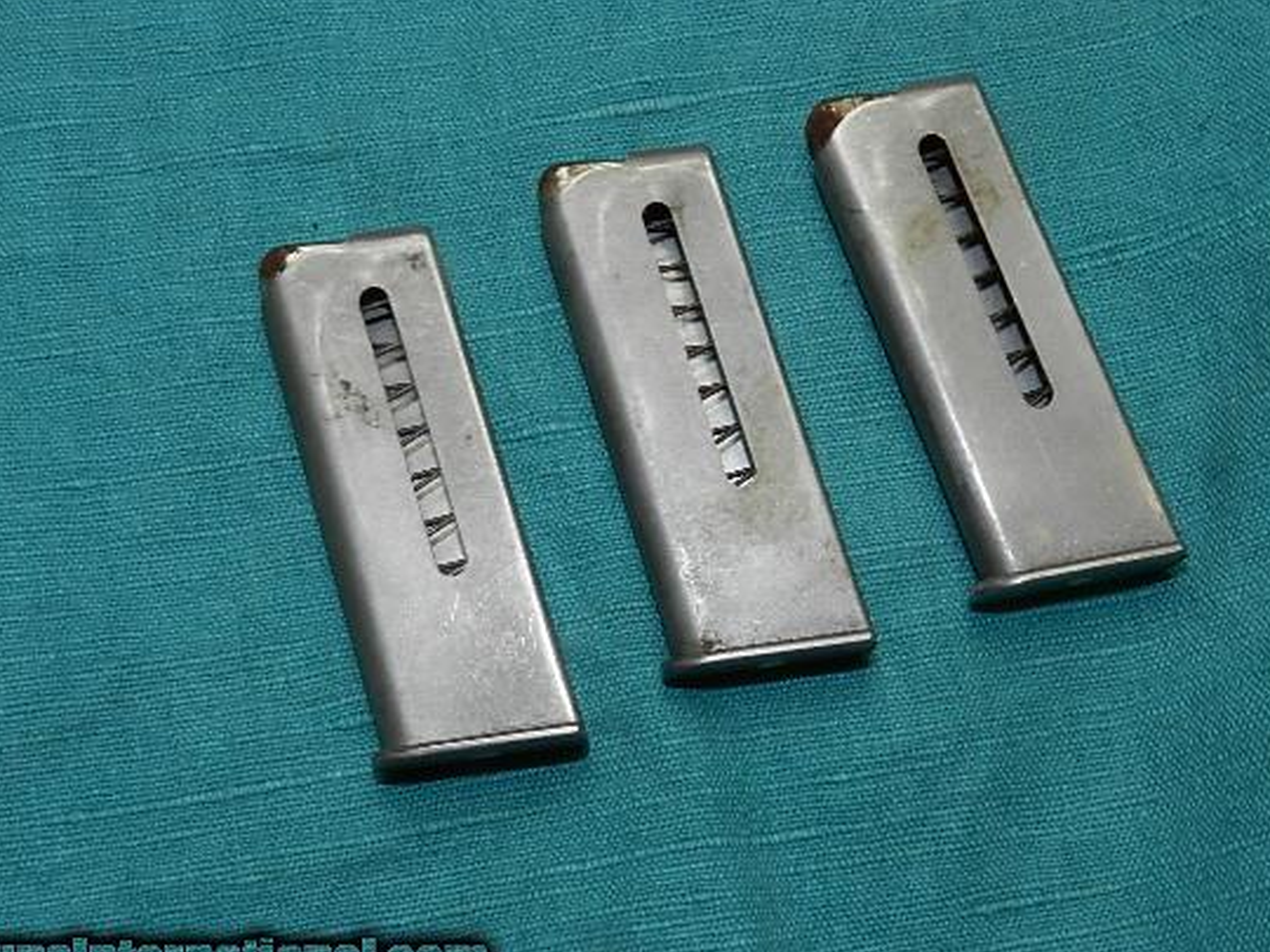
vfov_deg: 32.2
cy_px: 468
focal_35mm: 45
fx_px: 1651
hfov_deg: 42.1
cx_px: 663
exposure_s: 1/30
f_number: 8
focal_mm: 6.7
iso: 160
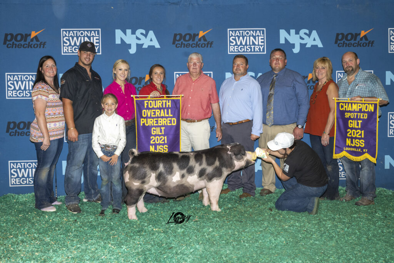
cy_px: 132
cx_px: 197
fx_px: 405
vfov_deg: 36.0
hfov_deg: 51.9
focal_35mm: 37
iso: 640
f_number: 6.3
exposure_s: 1/200
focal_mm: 37
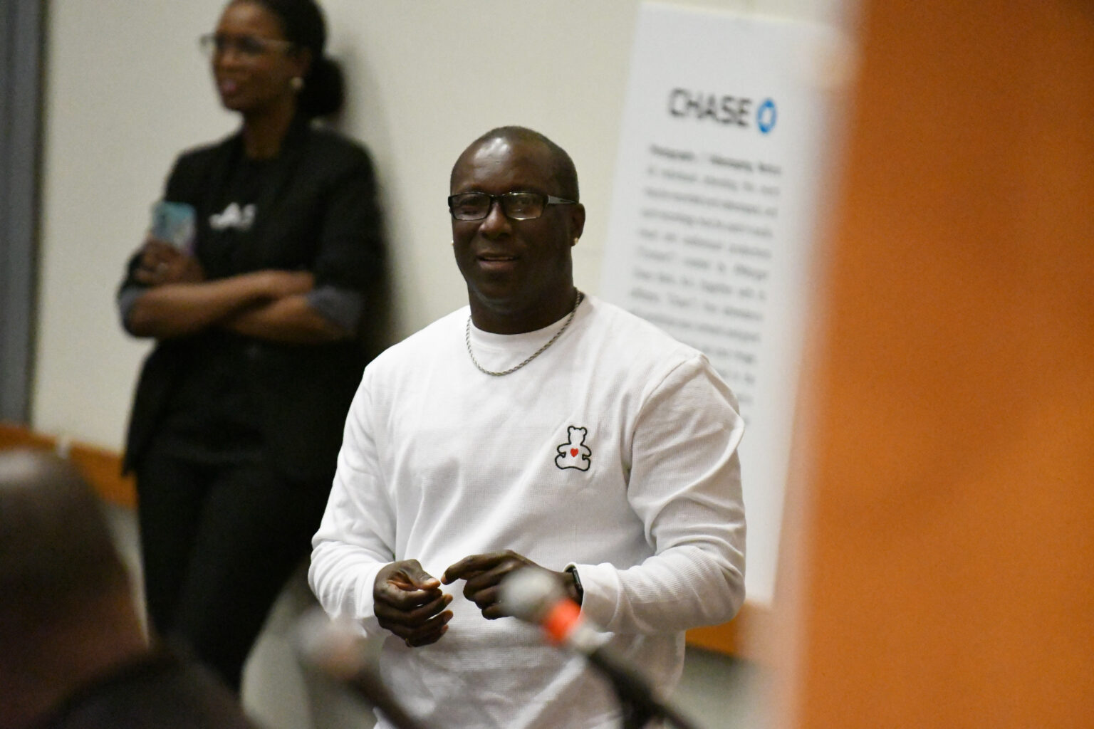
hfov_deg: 6.9
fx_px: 9116
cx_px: 547
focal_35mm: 300
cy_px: 364
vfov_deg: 4.6
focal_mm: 200
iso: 20000
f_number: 2.8
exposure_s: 1/800
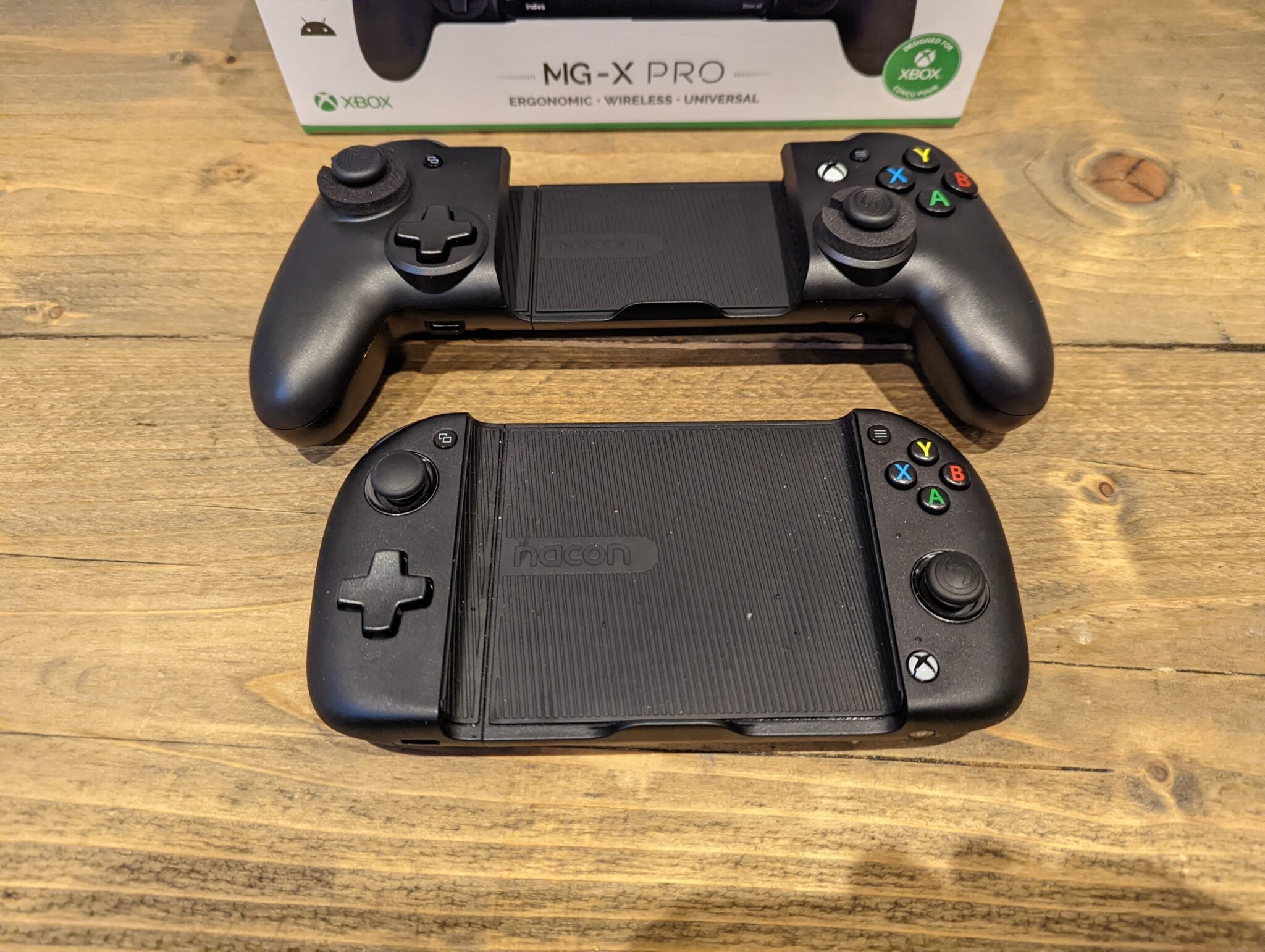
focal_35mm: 24
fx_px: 878
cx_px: 632
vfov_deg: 56.9
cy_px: 476
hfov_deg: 71.5
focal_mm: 6.8
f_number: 1.9
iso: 1525
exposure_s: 1/186
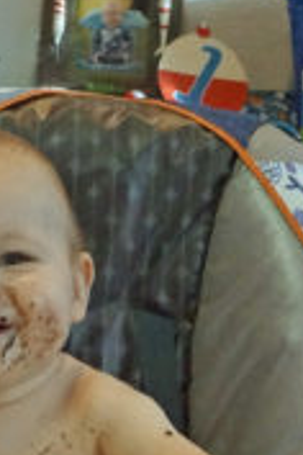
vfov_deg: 11.6
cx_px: 10
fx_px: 2222
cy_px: 378
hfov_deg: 7.8
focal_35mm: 176
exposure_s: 1/160
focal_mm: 18
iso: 1600
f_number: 4
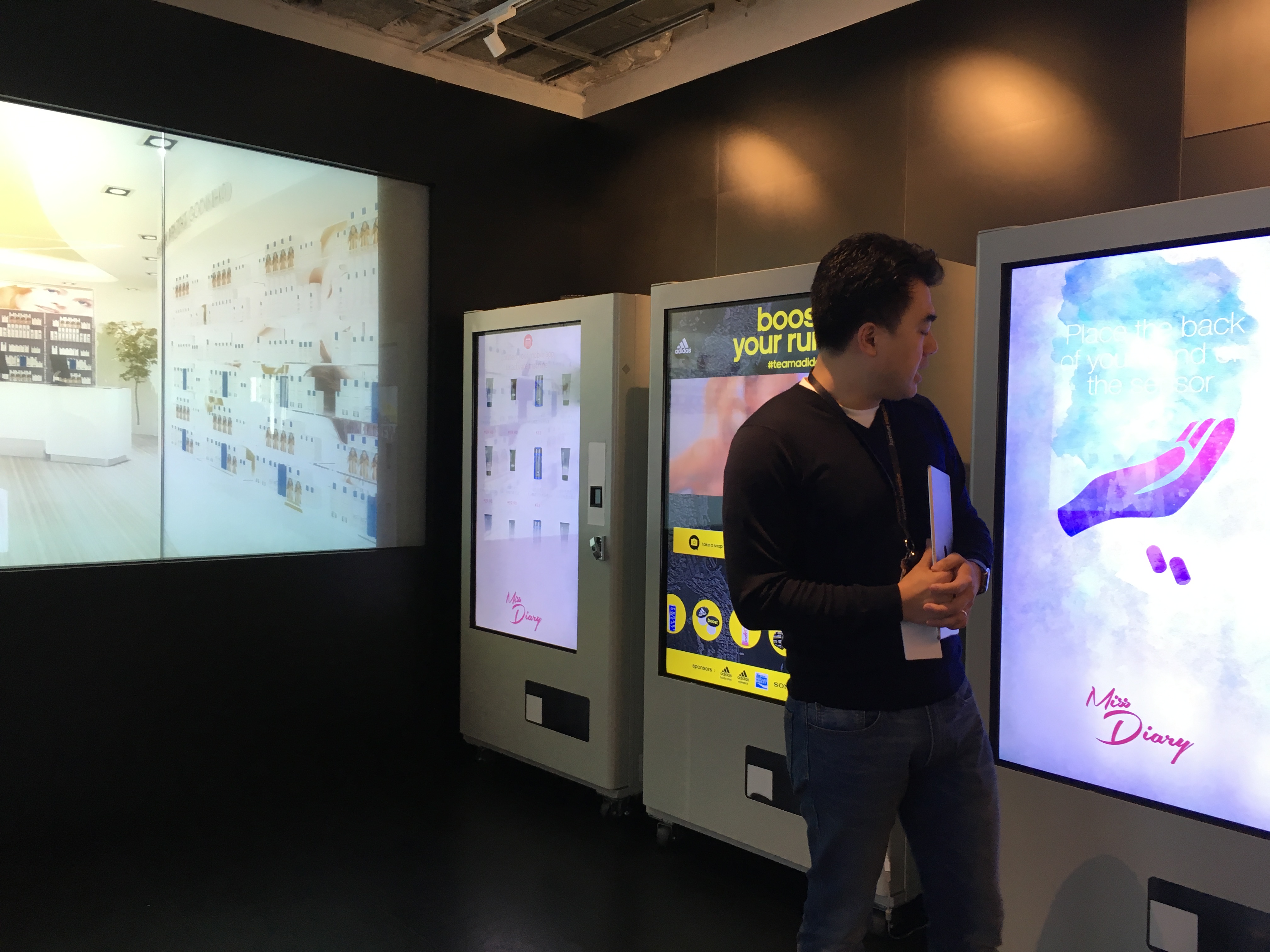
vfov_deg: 48.2
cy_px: 476
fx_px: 1064
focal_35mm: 29
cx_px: 635
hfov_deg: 61.7
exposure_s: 1/33
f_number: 2.2
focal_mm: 4.15
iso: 80
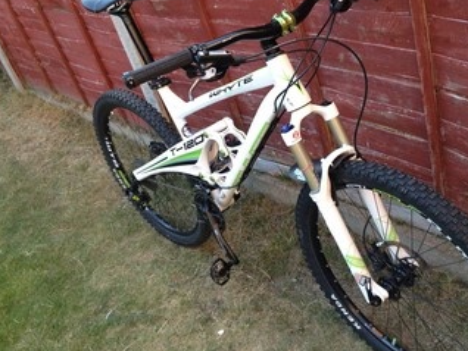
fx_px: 595
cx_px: 283
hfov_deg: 42.7
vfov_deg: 32.9
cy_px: 173
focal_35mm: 44
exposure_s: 1/60
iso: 64
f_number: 2.4
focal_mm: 4.28
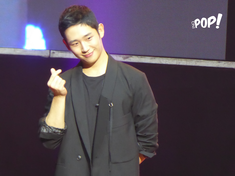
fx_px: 4888
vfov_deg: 2.1
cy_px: 88
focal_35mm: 720
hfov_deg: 2.8
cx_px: 118
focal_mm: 129
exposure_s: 1/25
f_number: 6.4
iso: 1600
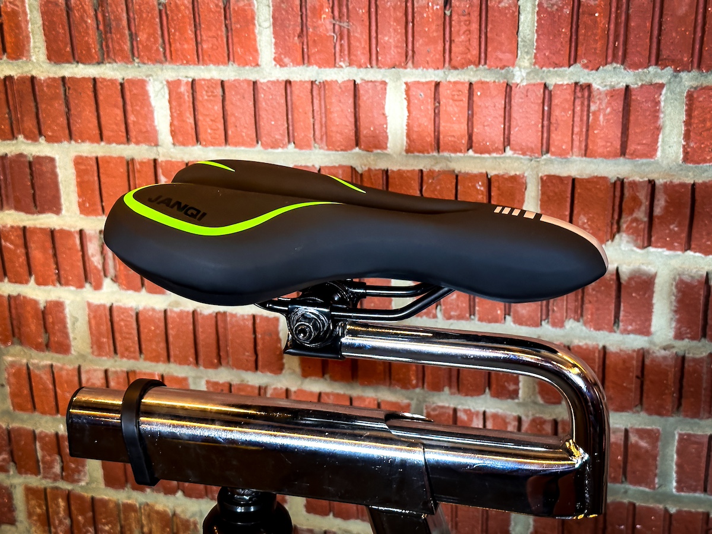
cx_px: 356
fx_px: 987
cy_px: 267
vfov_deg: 30.3
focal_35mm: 48
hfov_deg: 39.7
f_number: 1.8
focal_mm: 6.86
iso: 250
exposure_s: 1/35
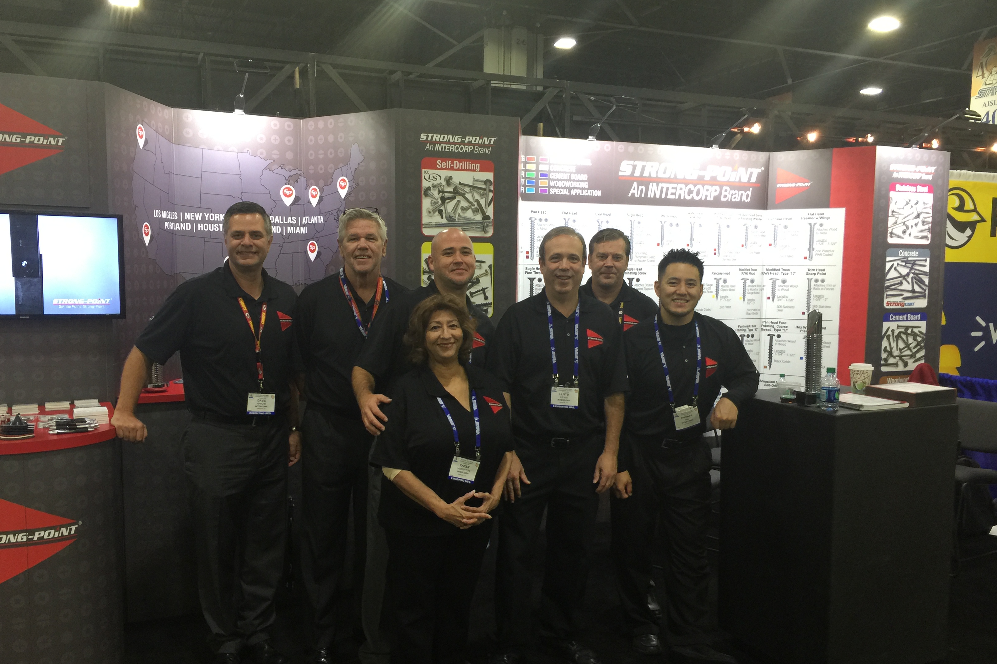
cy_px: 363
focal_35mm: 31
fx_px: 858
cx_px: 490
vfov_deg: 42.3
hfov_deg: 60.3
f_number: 2.2
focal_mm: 4.15
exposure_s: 1/15
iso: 50
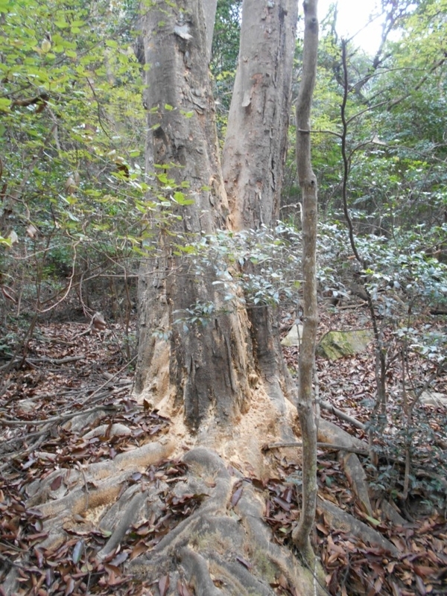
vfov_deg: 63.4
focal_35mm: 28
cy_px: 298
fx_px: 482
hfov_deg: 49.7
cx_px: 224
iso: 360
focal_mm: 5.1
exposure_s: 1/30
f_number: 3.4
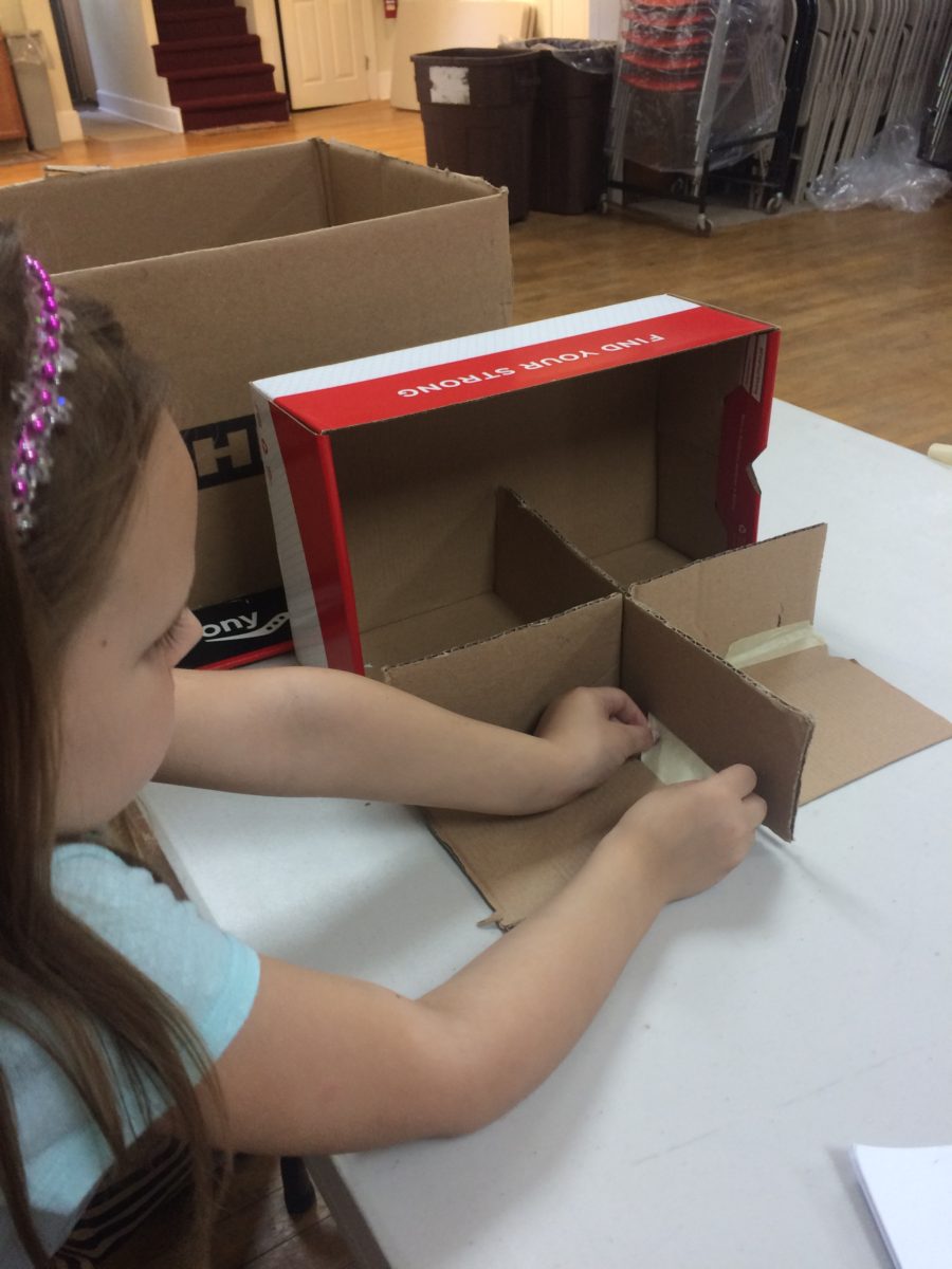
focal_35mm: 29
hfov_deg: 48.2
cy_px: 634
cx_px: 476
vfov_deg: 61.7
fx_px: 1063
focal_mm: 4.15
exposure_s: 1/30
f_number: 2.2
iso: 80
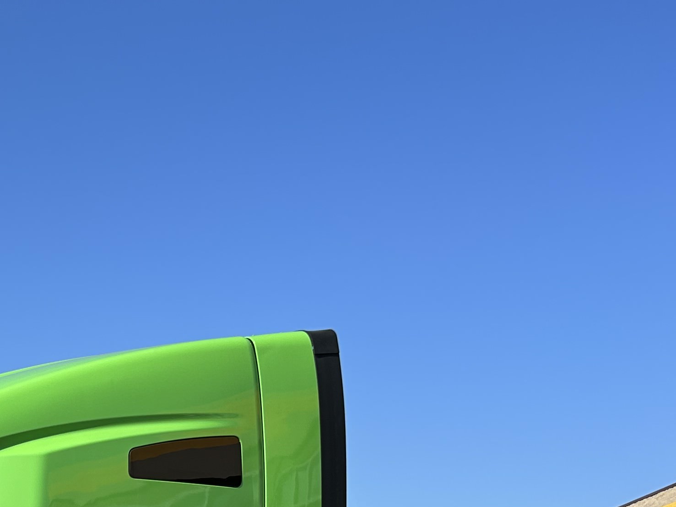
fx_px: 1386
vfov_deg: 19.2
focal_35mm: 71
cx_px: -29
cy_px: 653
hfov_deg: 25.8
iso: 50
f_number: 1.5
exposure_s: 1/3831
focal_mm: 5.7
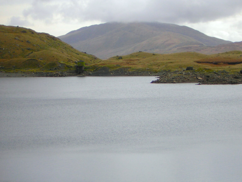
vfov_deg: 13.7
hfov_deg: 18.2
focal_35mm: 108
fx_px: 755
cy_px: 91
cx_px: 121
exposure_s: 1/247
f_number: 4.7
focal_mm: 14.1
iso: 50
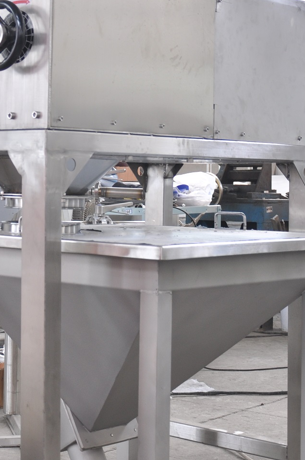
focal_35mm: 84
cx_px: 85
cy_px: 148
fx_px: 1072
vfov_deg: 24.1
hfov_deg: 16.1
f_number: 4
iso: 200
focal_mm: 25
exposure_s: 1/20
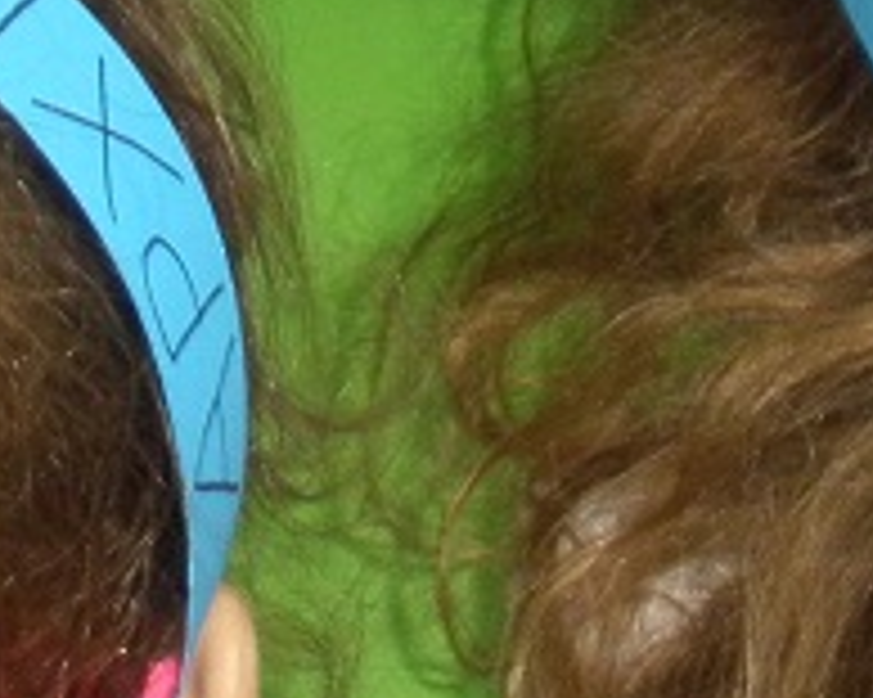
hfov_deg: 8.9
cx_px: 837
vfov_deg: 6.7
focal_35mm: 217
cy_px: -1099
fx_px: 5604
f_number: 3.5
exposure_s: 1/30
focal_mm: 6.3
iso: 160
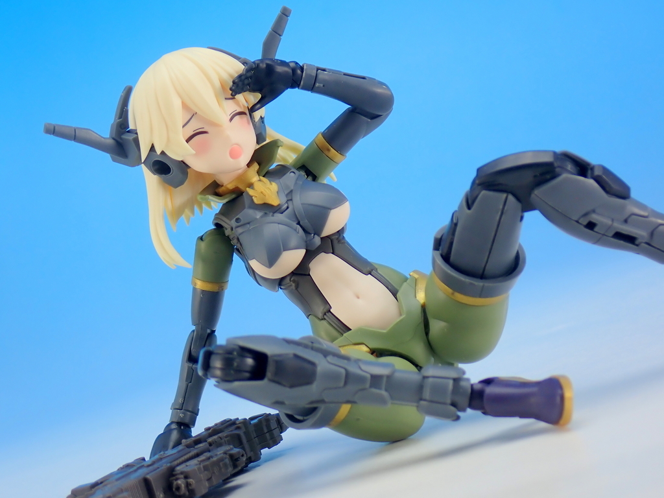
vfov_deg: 16.8
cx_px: 332
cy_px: 249
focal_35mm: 88
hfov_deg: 22.3
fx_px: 1688
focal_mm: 15.66
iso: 100
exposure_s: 1/10
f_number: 4.5
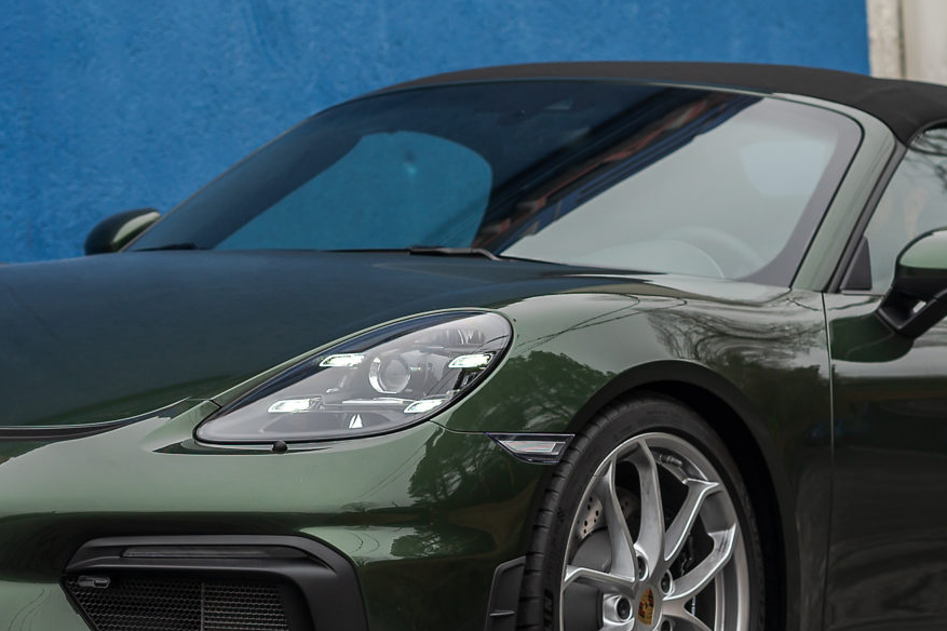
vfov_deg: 5.5
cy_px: 226
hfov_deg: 8.3
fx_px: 6521
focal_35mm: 248
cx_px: 396
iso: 100
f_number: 3.2
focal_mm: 85
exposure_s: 1/200
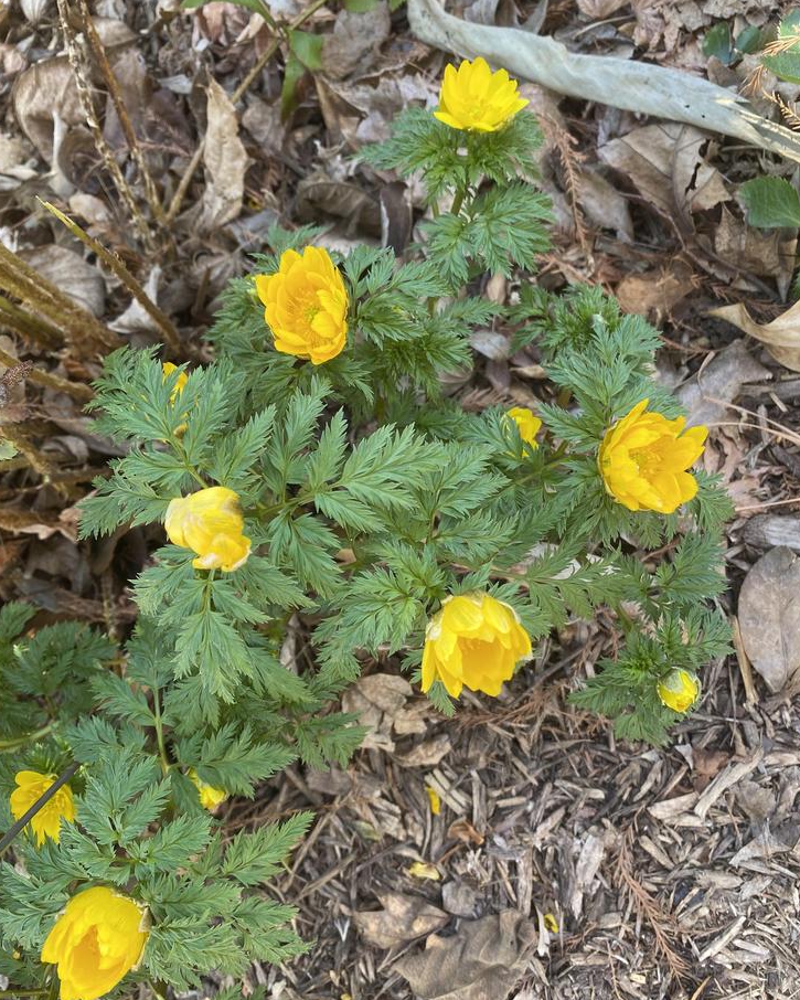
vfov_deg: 62.2
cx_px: 399
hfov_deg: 51.5
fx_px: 829
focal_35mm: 28
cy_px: 513
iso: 80
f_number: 1.8
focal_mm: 4.25
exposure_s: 1/121
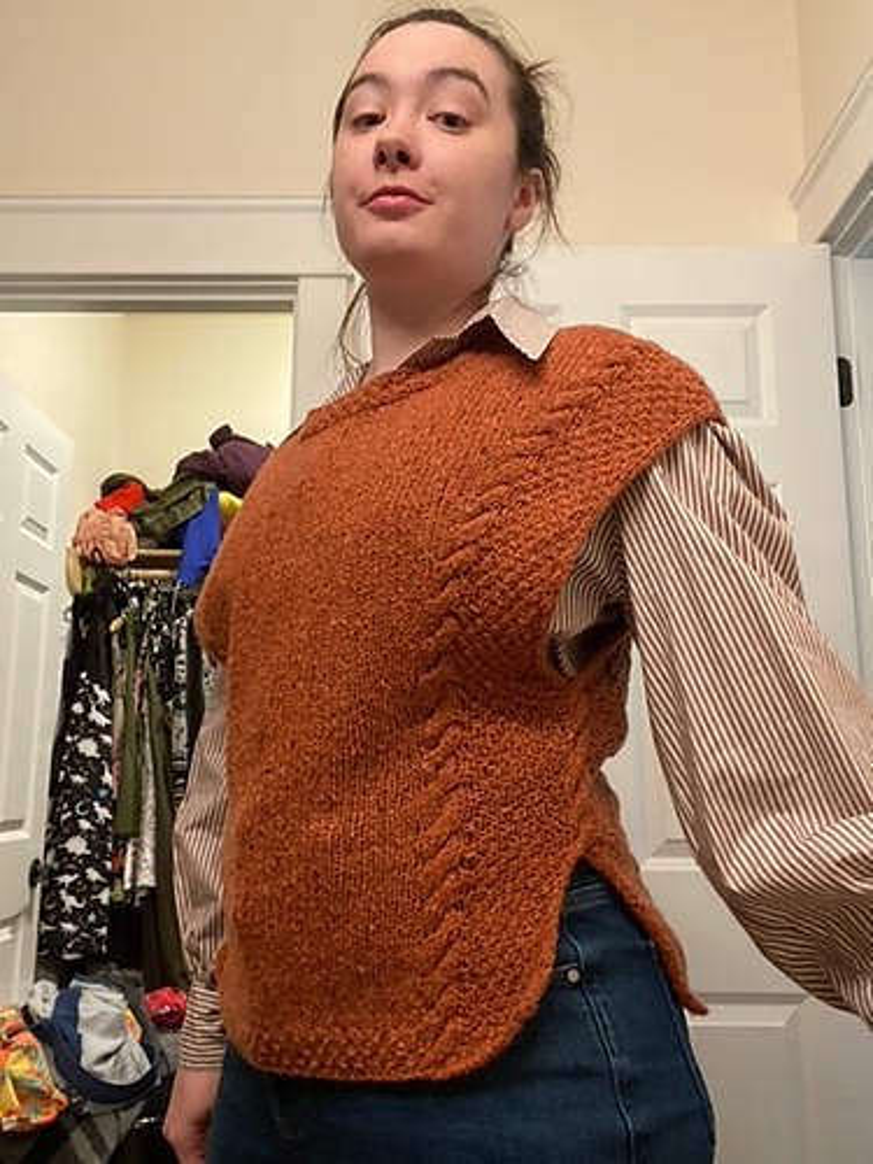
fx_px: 1009
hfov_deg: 46.8
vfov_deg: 60.0
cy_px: 582
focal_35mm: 30
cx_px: 436
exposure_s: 1/40
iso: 400
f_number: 2.2
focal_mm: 2.71
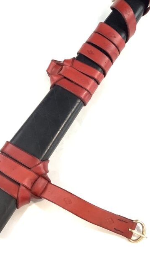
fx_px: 382
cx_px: 104
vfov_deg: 37.2
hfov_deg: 22.1
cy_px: 54
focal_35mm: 54
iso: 250
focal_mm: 3.3
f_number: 2.4
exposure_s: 1/60
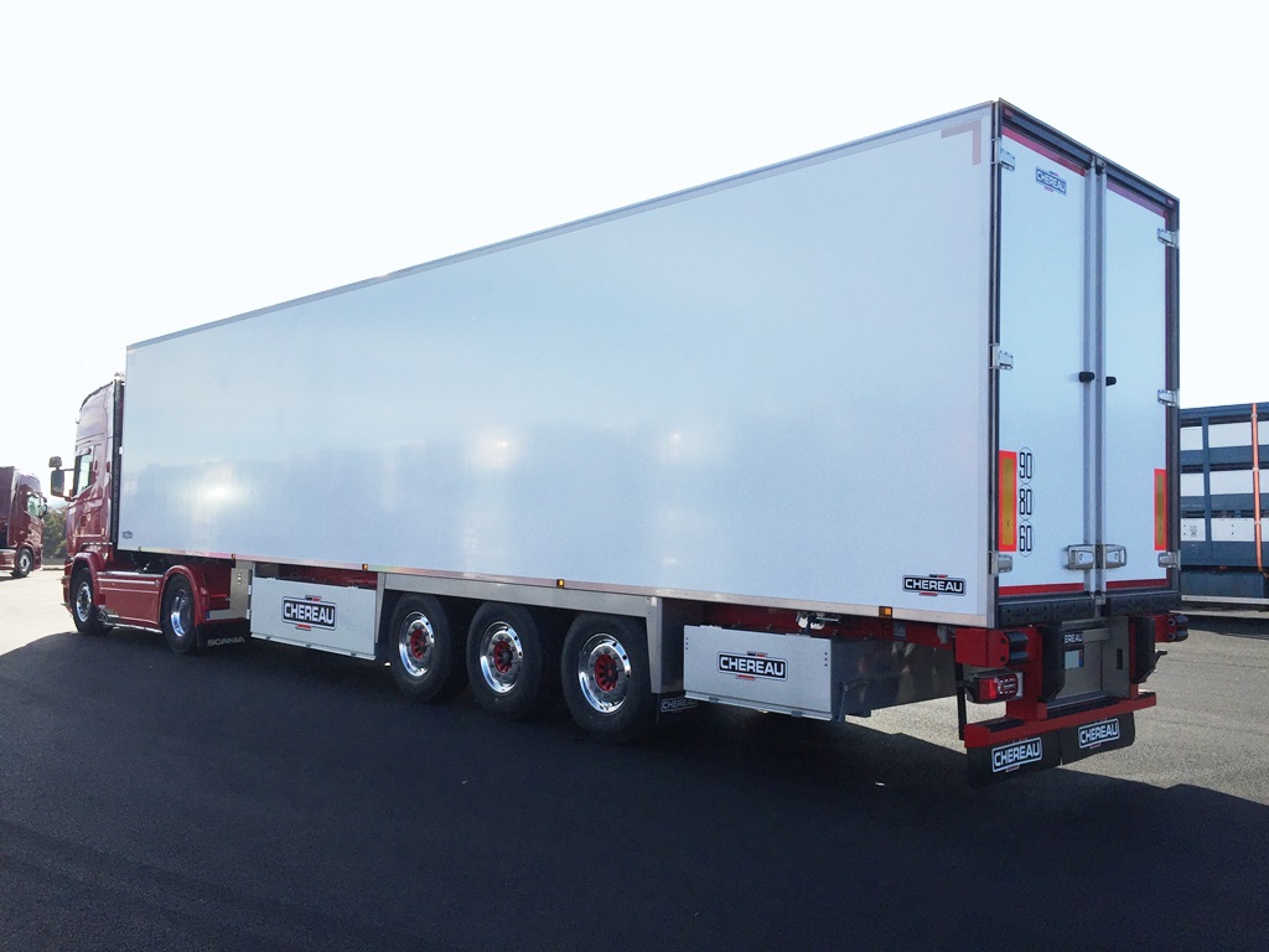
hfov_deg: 61.7
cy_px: 476
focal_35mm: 29
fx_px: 1063
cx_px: 634
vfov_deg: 48.2
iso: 32
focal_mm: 4.15
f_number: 2.2
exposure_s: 1/2083
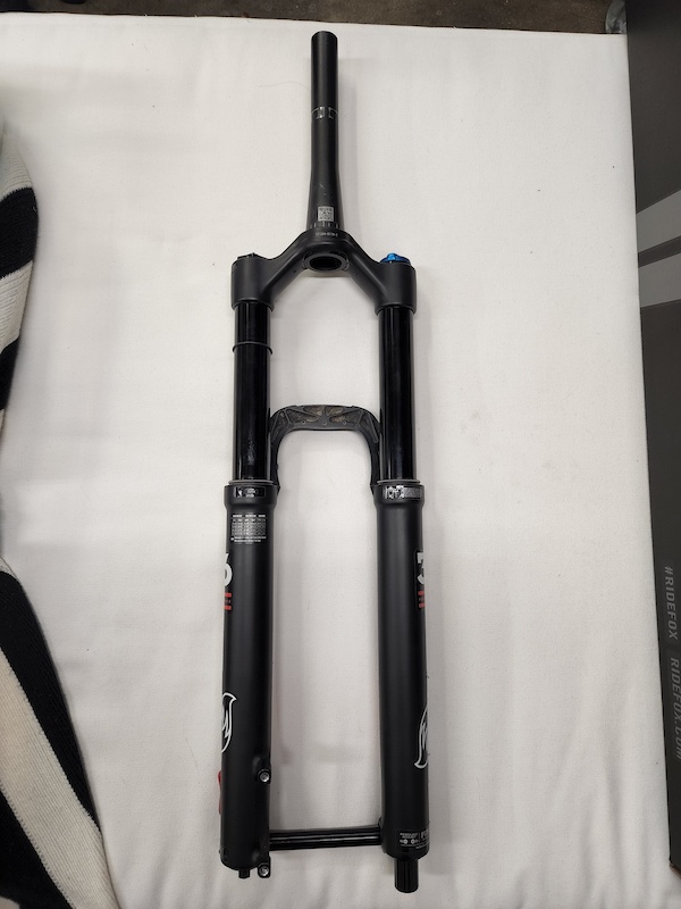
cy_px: 454
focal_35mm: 23
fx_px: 603
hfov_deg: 58.9
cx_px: 340
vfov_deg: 73.9
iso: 100
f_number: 1.8
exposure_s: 1/120
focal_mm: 5.4
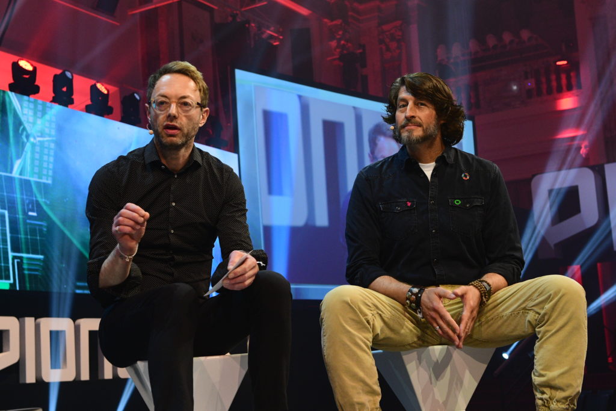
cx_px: 308
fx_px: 1078
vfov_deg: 21.6
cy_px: 206
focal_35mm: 63
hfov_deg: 31.9
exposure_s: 1/160
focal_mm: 42
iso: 1600
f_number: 4
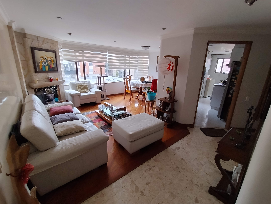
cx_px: 136
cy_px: 102
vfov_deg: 78.1
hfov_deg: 94.5
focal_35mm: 16
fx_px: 125
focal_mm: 1.66
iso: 107
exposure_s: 1/24
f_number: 2.2
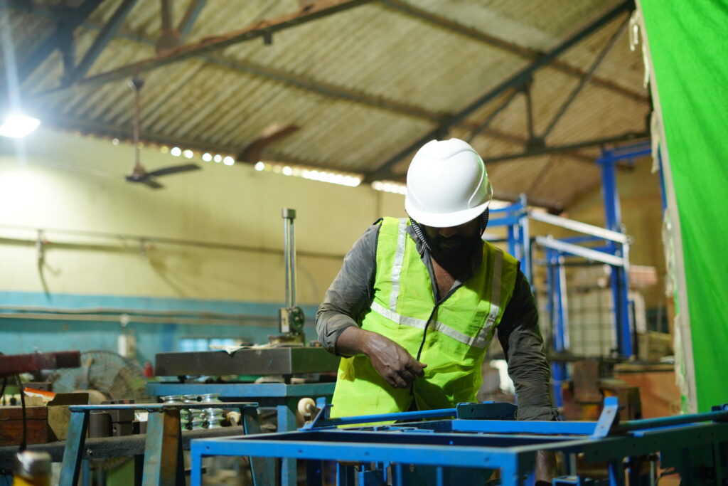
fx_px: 1011
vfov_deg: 27.0
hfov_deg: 39.6
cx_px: 364
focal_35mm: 50
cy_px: 243
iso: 1600
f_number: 2
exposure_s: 1/125
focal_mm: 50
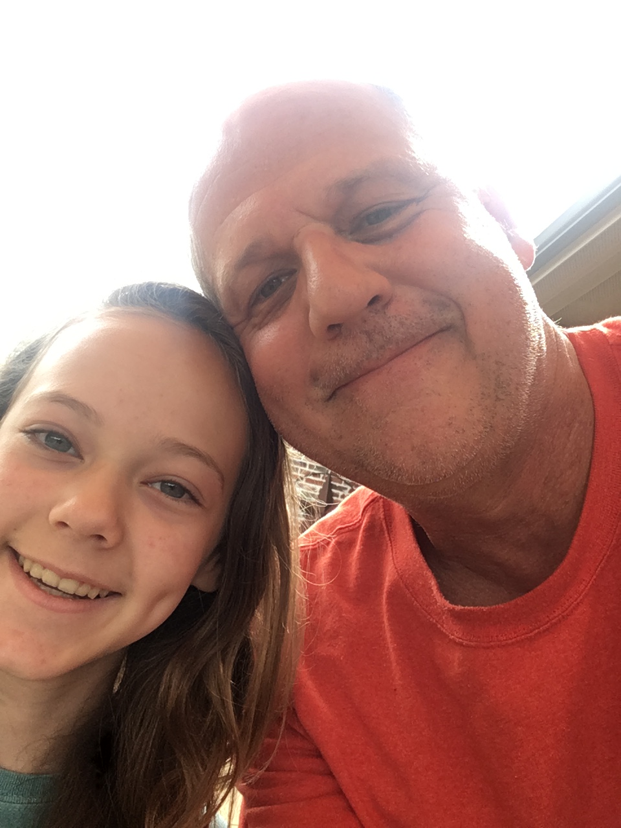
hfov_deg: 45.4
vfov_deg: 58.4
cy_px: 414
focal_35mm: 31
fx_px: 742
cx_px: 310
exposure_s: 1/167
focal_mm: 2.15
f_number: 2.4
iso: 50
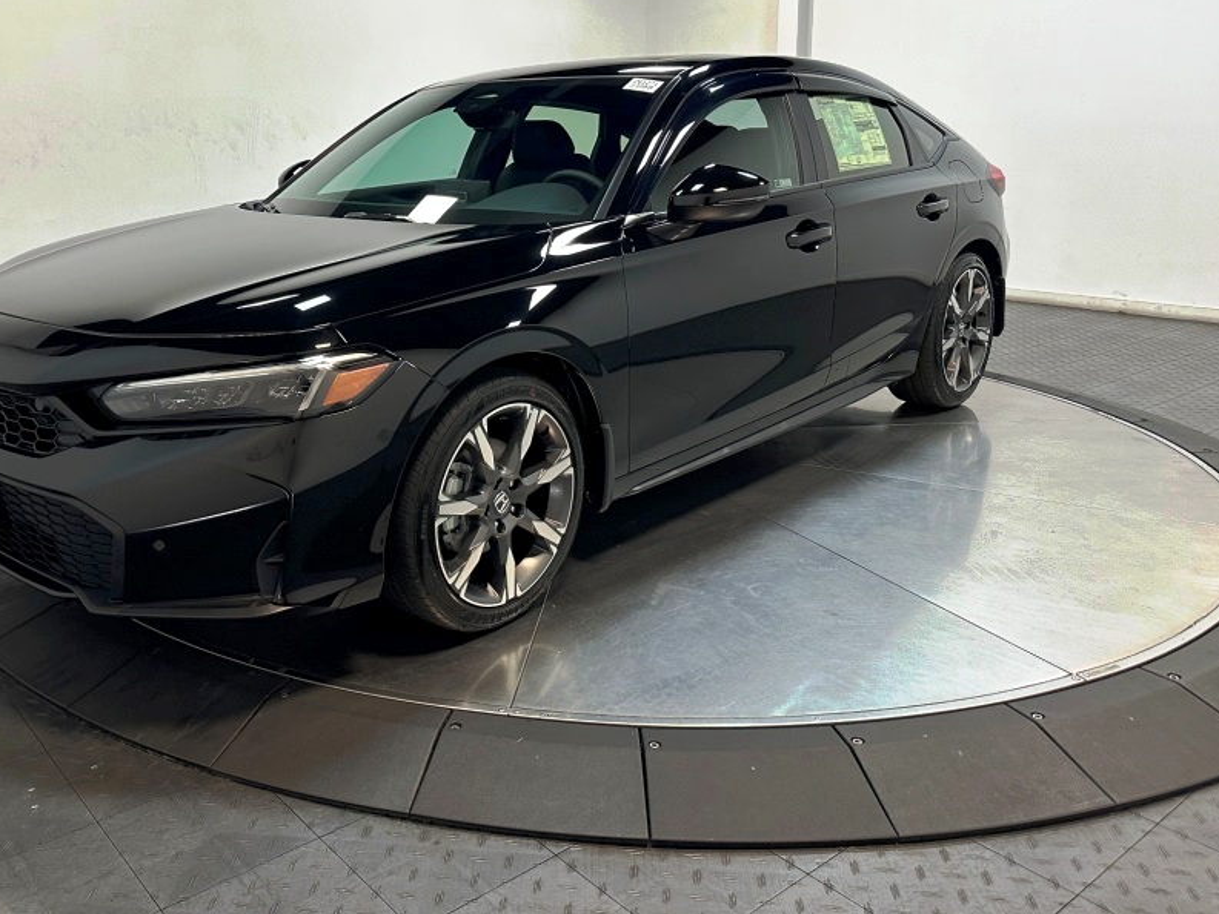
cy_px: 361
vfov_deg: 45.2
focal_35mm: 31
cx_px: 443
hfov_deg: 57.5
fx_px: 1092
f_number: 1.78
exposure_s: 1/60
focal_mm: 6.86
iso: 250
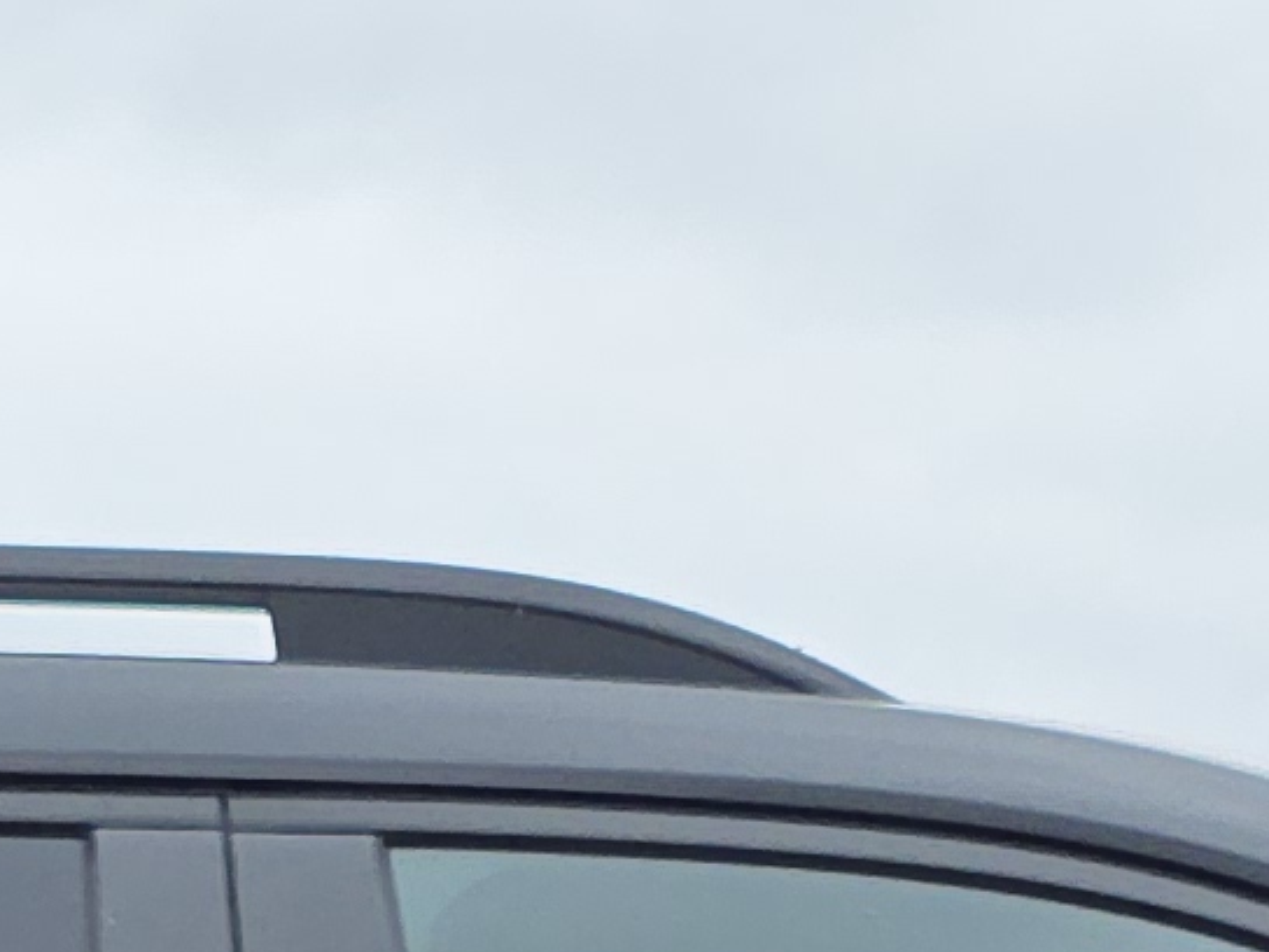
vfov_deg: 8.2
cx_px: 448
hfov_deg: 11.7
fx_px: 6195
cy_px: 2172
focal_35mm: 169
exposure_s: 1/2088
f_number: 1.7
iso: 80
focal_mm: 6.3
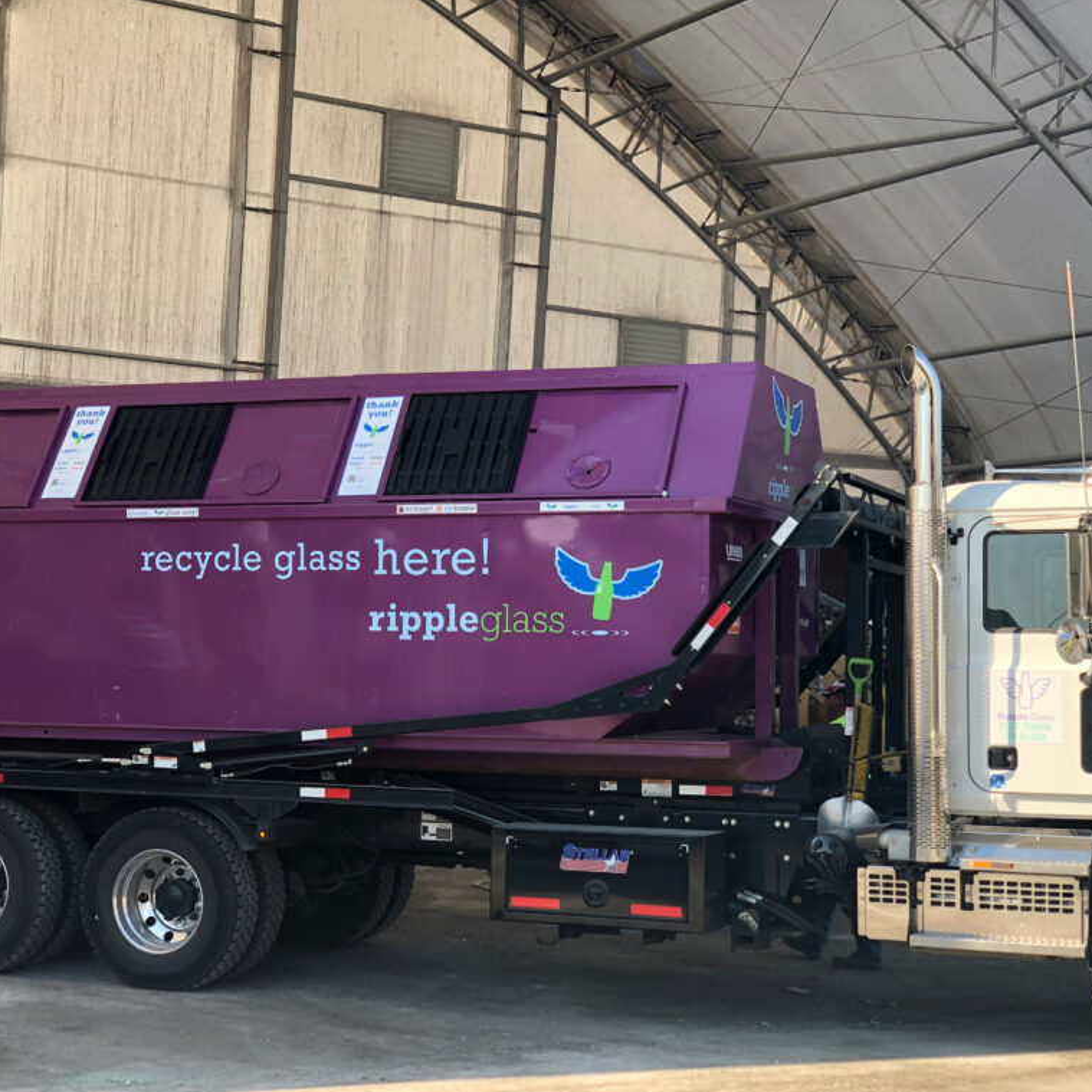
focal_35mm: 62
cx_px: 479
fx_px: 2213
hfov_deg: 27.7
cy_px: 550
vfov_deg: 27.7
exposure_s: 1/171
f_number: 2.4
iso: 16
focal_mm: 6
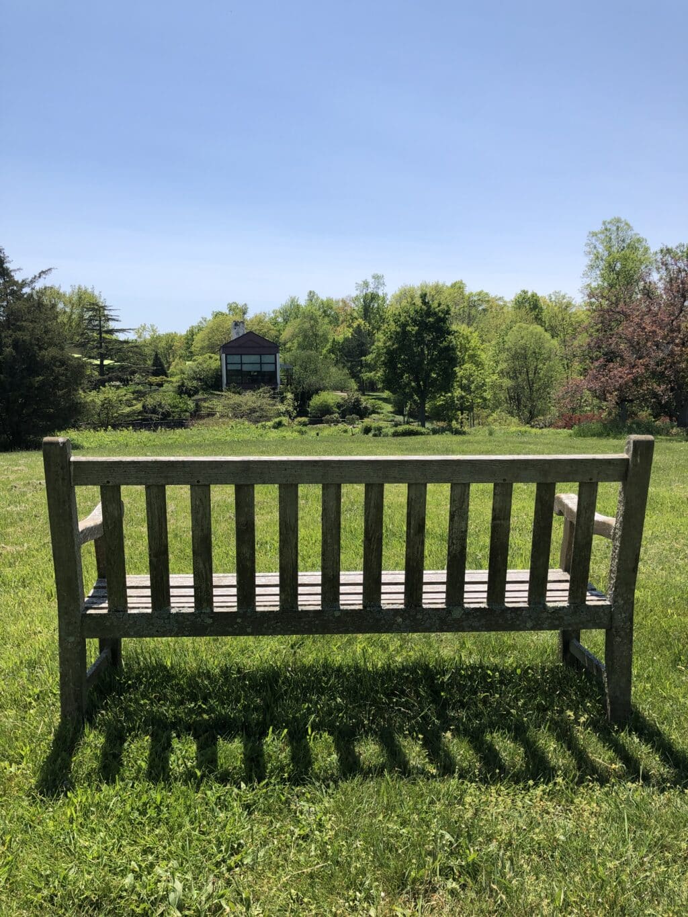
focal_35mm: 28
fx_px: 742
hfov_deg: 49.8
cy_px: 458
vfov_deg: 63.4
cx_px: 344
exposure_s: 1/1919
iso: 20
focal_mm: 4
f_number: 1.8
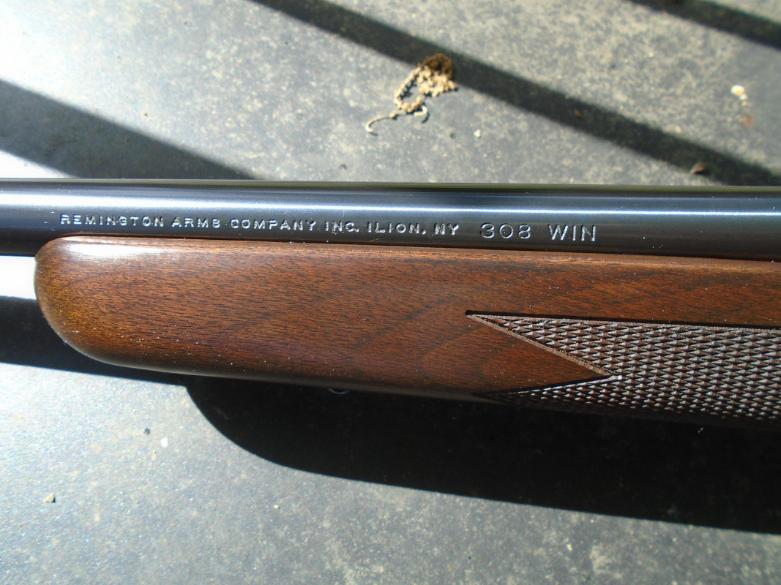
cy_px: 292
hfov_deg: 67.3
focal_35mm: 26
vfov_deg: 53.1
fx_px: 587
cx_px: 390
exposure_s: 1/250
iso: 100
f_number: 3.2
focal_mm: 4.6
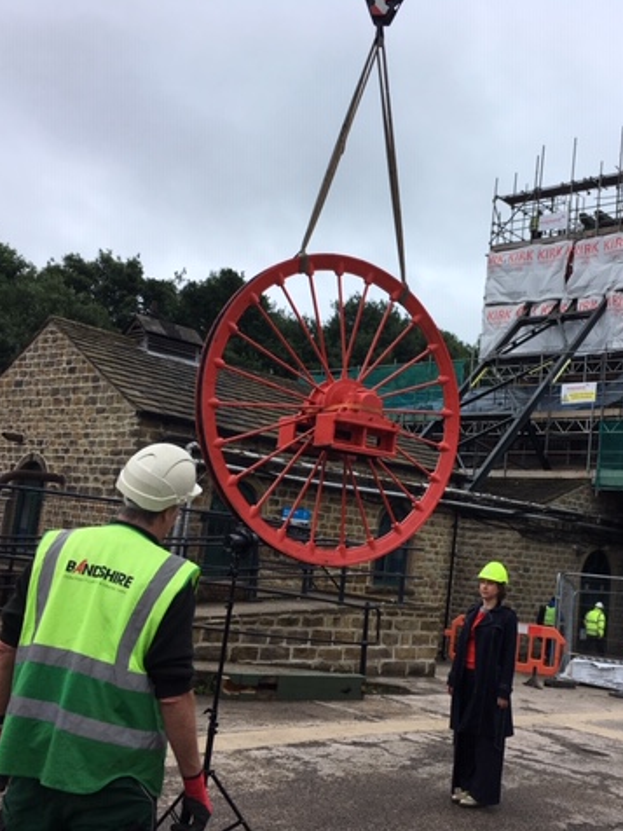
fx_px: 936
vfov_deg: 47.9
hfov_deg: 36.5
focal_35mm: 39
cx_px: 408
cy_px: 414
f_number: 2.2
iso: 25
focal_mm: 4.15
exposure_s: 1/668
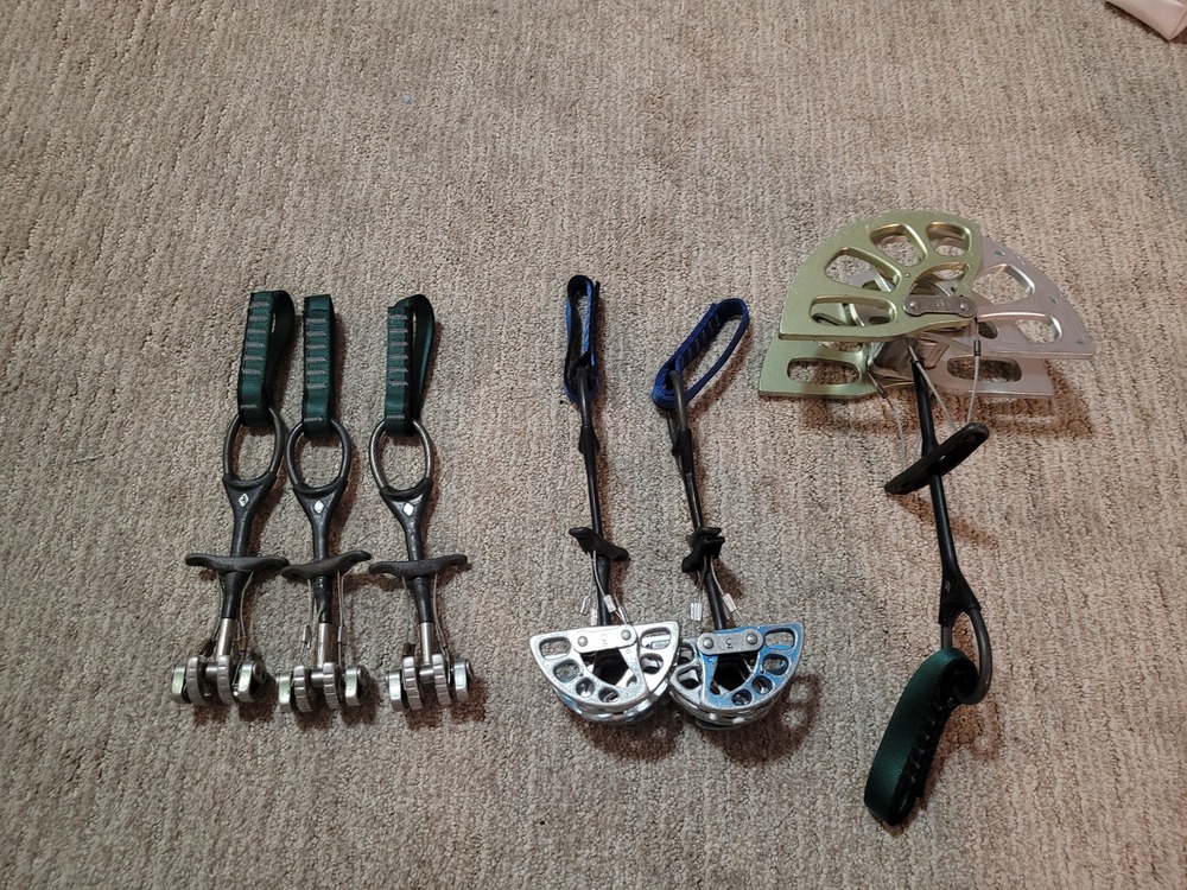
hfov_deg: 67.3
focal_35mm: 26
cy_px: 445
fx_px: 892
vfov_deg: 53.1
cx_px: 594
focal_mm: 5.4
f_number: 1.8
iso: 500
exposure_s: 1/24
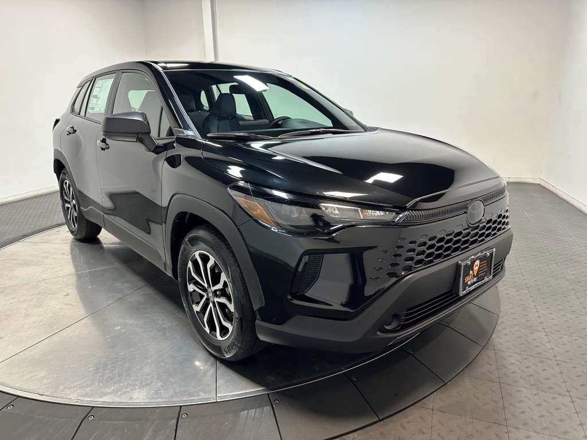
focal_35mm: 24
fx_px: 407
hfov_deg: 71.6
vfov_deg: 56.8
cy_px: 220
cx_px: 294
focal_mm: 6.86
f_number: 1.78
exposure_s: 1/60
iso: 400
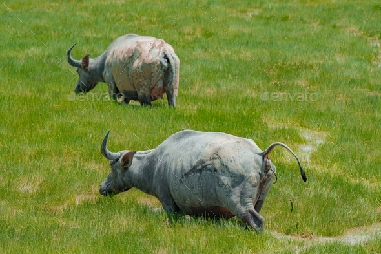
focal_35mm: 347
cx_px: 190
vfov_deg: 4.0
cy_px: 127
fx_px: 3671
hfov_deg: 5.9
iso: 640
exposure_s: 1/1000
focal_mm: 231
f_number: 9
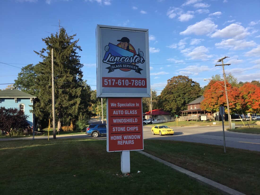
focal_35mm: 31
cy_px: 98
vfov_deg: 45.4
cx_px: 130
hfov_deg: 58.4
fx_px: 233
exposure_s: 1/578
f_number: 2.4
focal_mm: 3.3
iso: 25
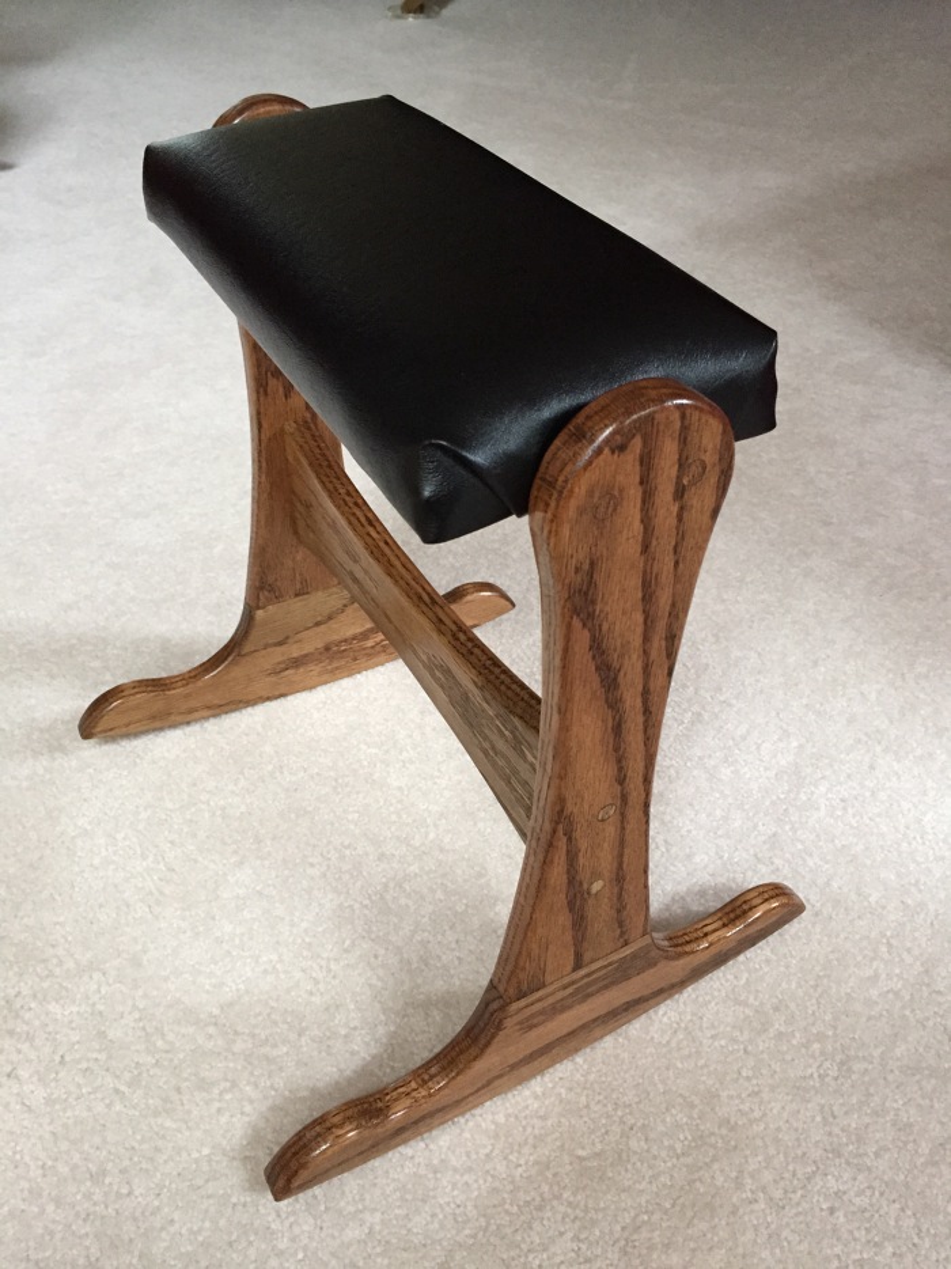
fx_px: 1063
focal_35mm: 29
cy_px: 634
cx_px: 476
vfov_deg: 61.7
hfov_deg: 48.2
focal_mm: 4.15
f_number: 2.2
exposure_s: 1/24
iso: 250
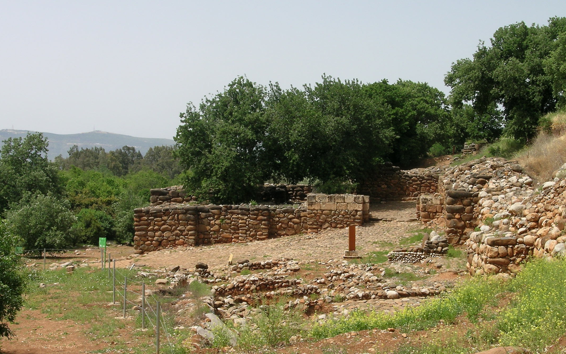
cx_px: 307
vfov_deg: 22.0
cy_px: 219
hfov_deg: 34.5
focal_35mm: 59
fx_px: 910
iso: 50
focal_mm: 9.5
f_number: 7.4
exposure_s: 1/225
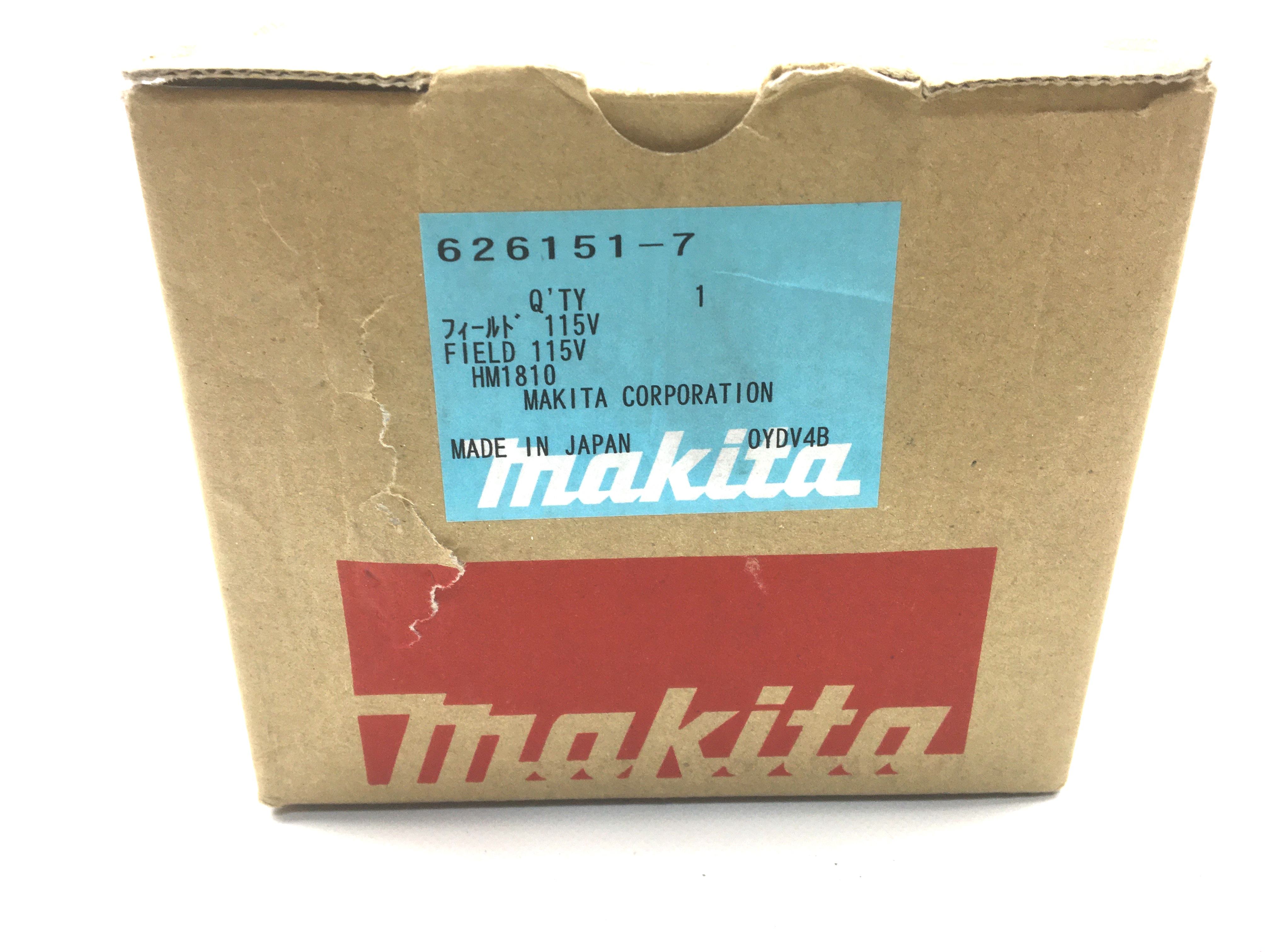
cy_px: 476
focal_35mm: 29
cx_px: 635
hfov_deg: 61.7
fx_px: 1064
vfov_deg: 48.2
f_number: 2.2
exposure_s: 1/60
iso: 32
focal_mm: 4.15
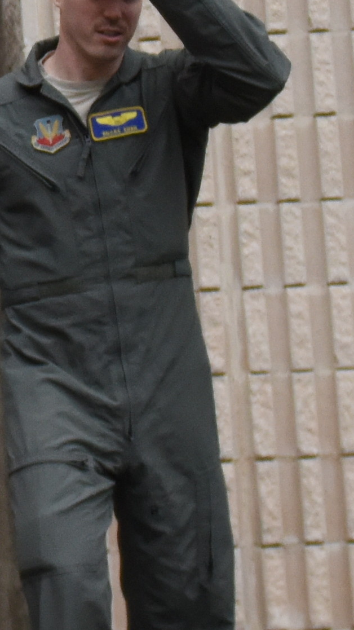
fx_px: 3689
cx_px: -442
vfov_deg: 9.7
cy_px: 23
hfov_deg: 5.3
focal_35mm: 221
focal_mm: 32
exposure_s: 1/5000
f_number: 2.8
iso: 1600
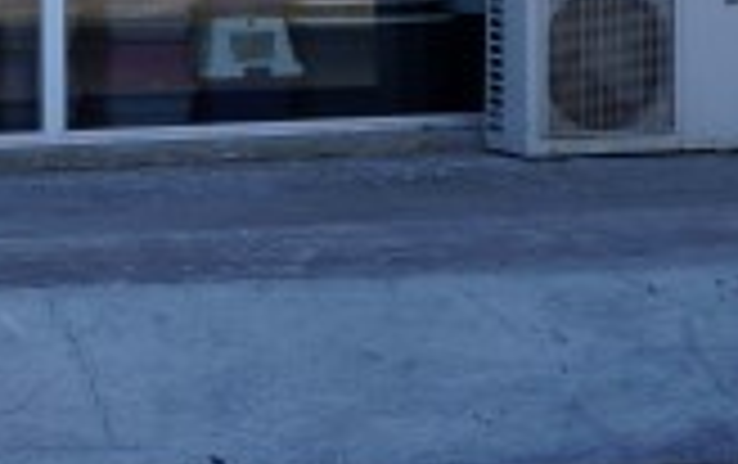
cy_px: -347
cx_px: 70
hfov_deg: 13.4
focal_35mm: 154
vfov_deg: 8.2
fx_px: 3106
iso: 100
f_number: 13
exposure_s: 1/60
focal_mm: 23
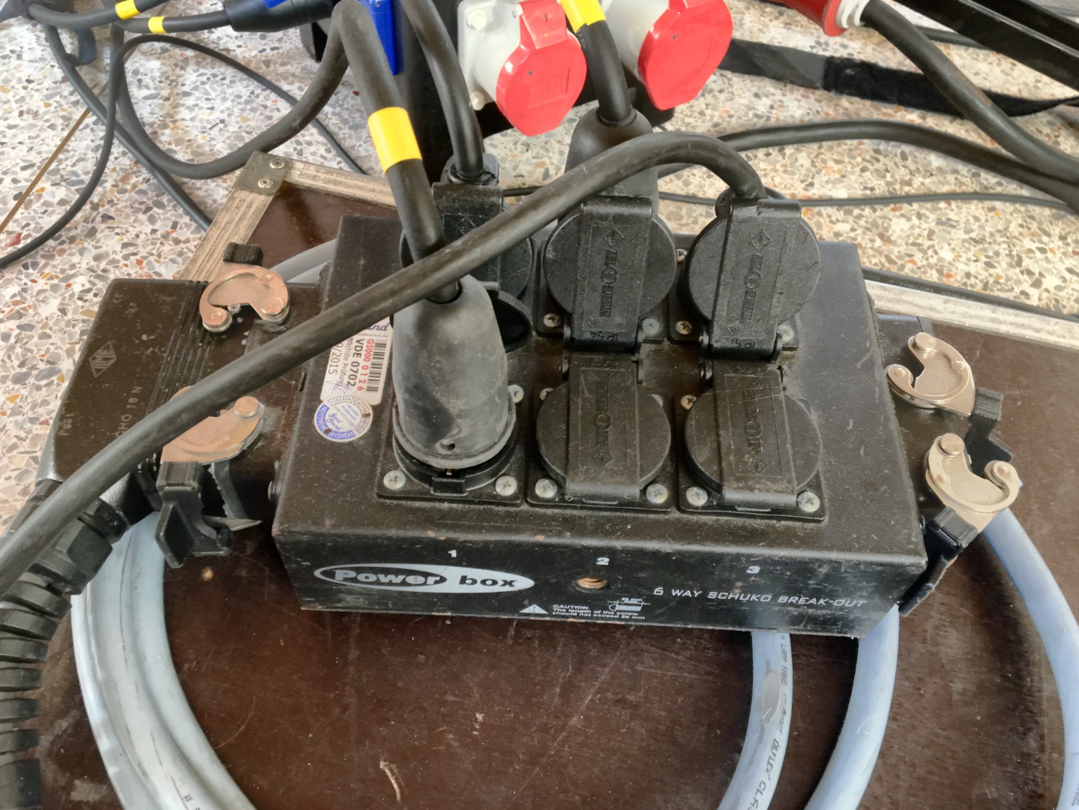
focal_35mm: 29
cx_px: 540
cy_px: 405
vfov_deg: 48.2
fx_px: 904
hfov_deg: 61.6
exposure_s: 1/17
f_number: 2.2
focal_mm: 4.15
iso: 200
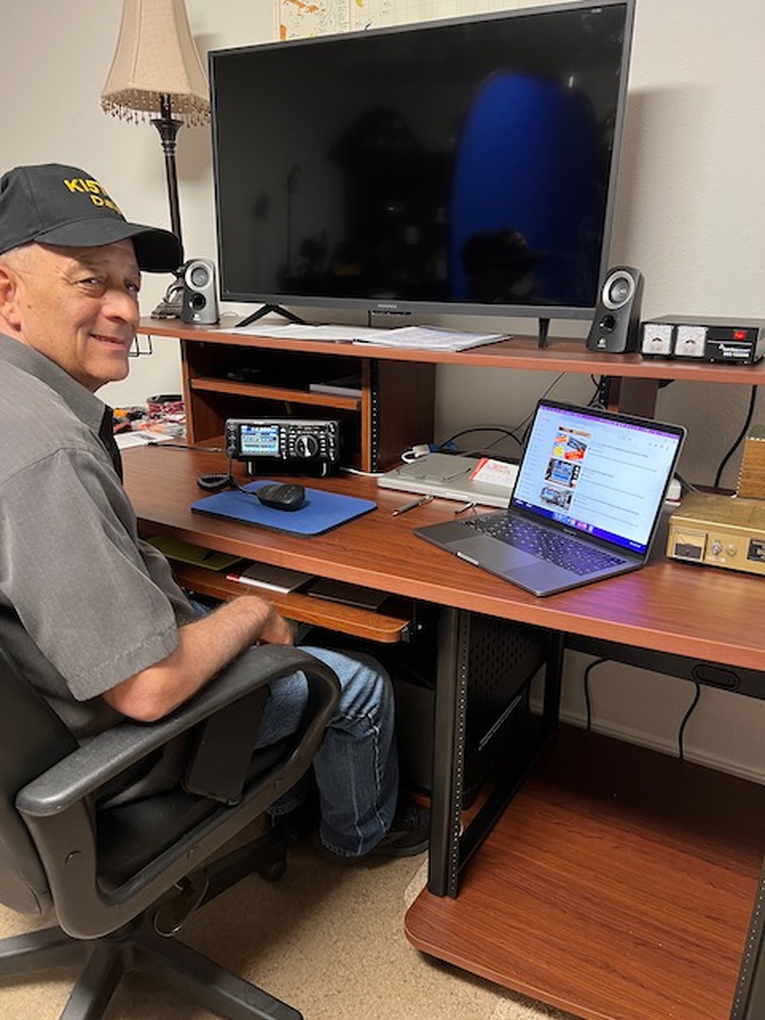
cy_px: 510
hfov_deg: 53.1
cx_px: 382
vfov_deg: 67.3
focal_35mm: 26
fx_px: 766
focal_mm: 5.7
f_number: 1.5
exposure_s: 1/60
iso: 250
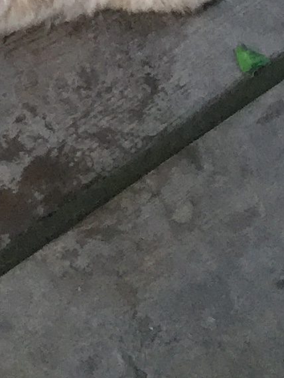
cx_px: -196
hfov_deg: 8.7
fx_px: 1815
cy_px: -470
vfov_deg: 10.5
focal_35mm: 166
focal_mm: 4.15
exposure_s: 1/15
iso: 64
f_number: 2.2
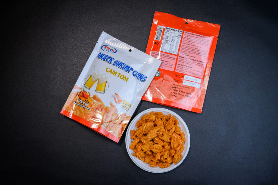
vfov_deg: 27.0
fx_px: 386
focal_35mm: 50
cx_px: 139
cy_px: 92
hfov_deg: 39.6
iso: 800
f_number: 16
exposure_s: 1/80
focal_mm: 50
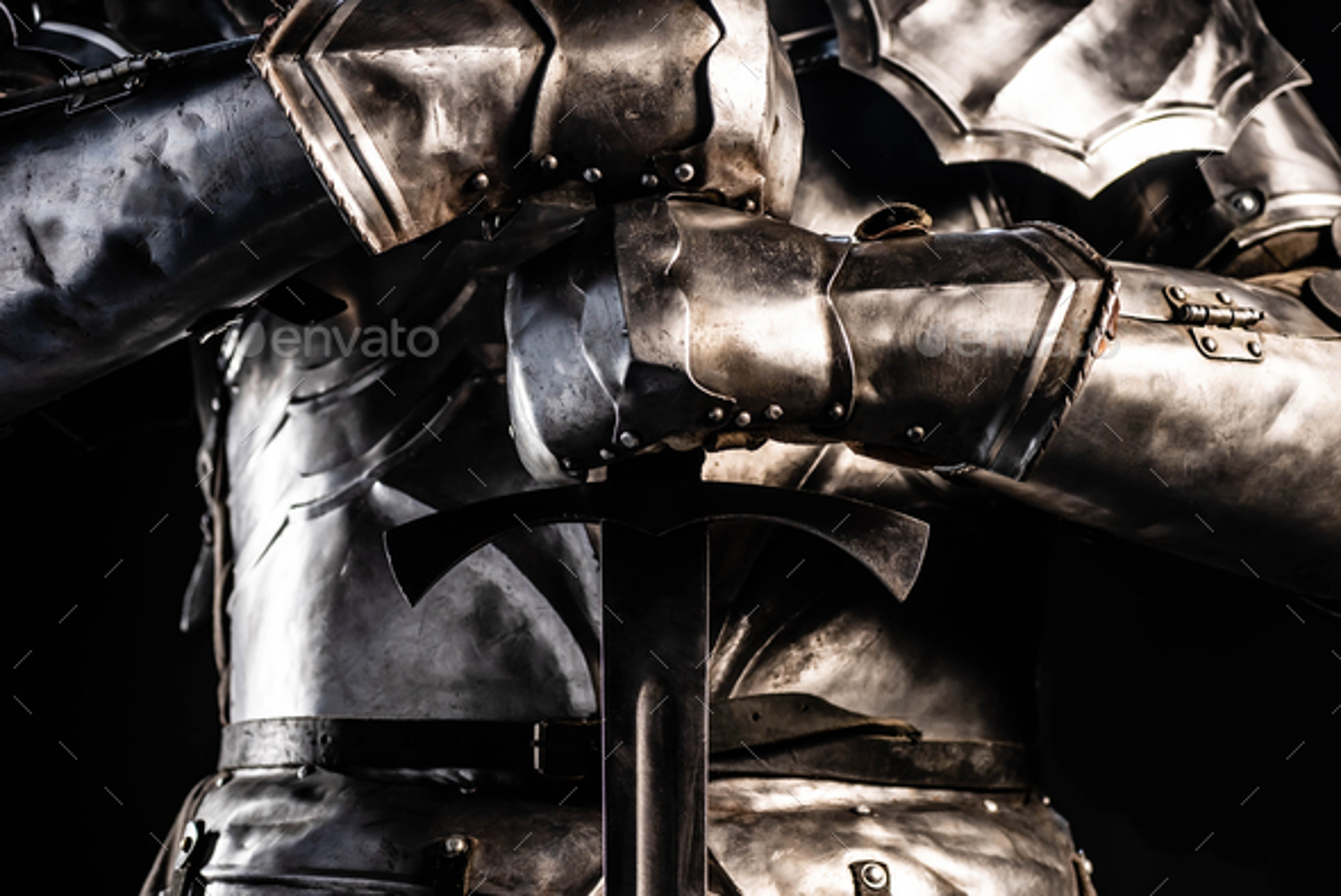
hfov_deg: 19.4
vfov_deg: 13.1
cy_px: 448
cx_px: 670
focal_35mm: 105
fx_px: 3913
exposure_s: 1/200
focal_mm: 105
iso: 250
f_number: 7.1
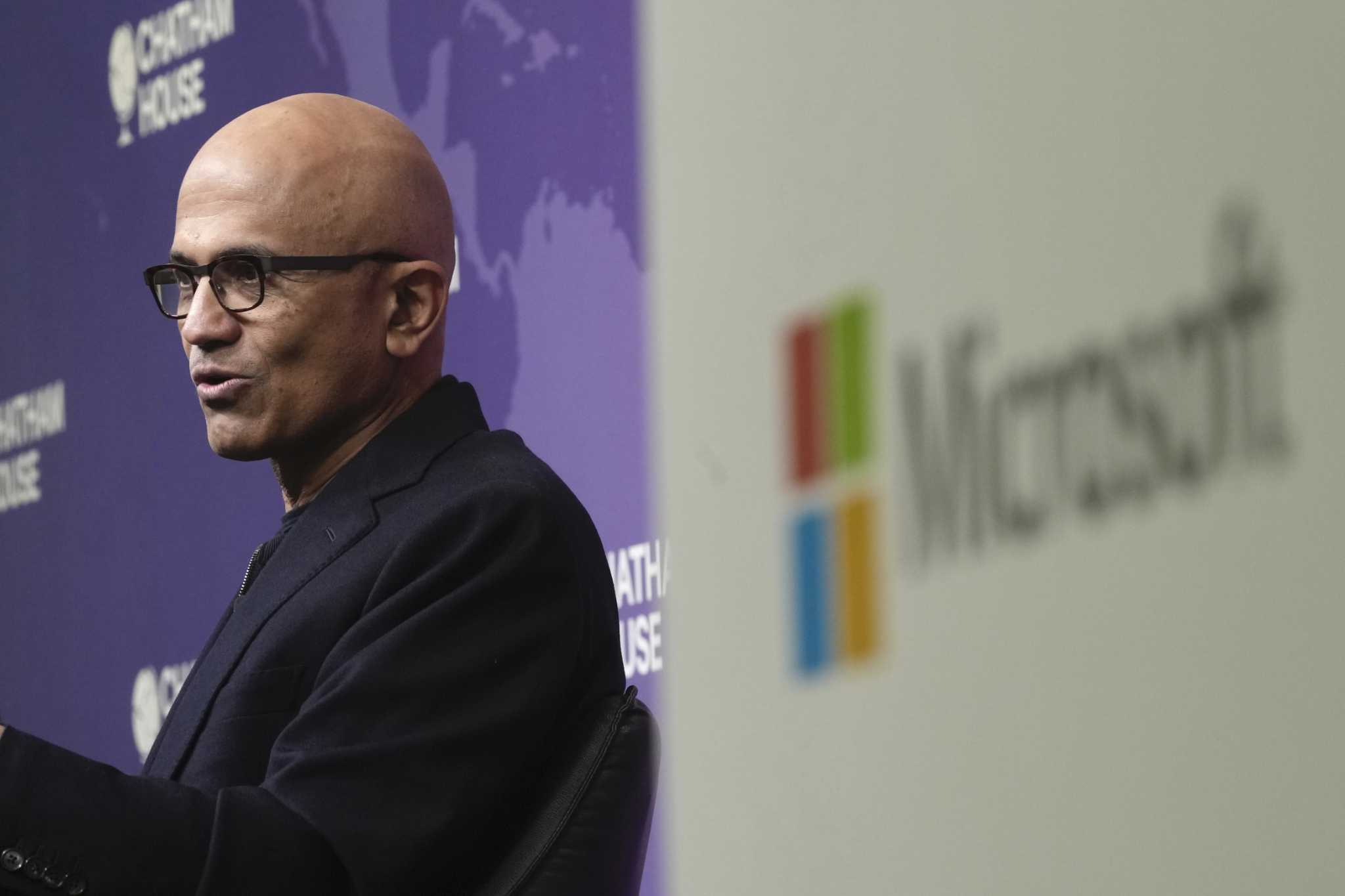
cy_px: 448
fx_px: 7471
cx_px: 672
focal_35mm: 200
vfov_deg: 6.9
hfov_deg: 10.3
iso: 2500
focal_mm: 200
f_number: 10
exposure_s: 1/50
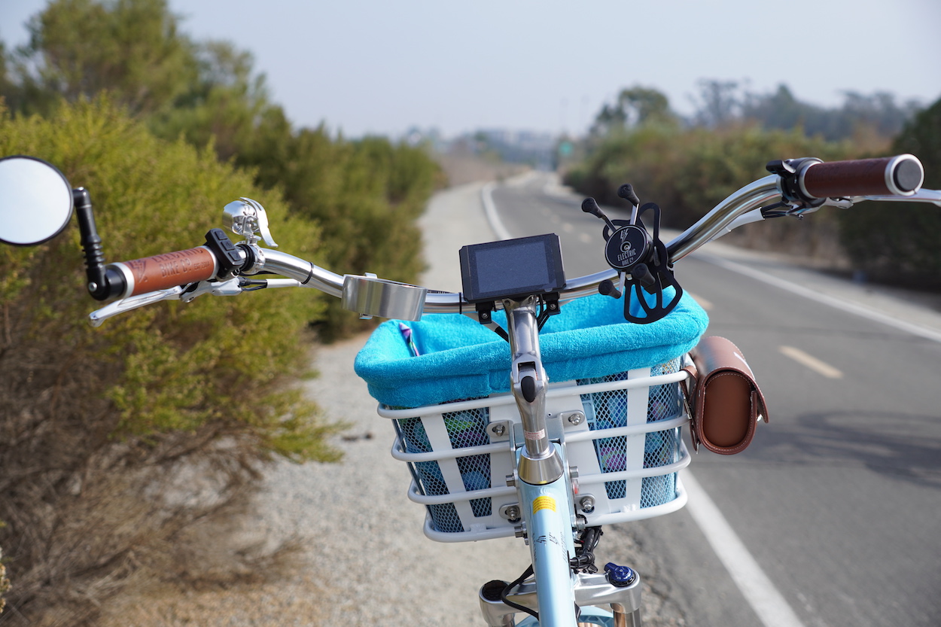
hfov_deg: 41.1
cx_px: 470
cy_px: 314
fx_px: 1254
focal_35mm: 48
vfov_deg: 28.1
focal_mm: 32
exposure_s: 1/1250
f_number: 2.8
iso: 100
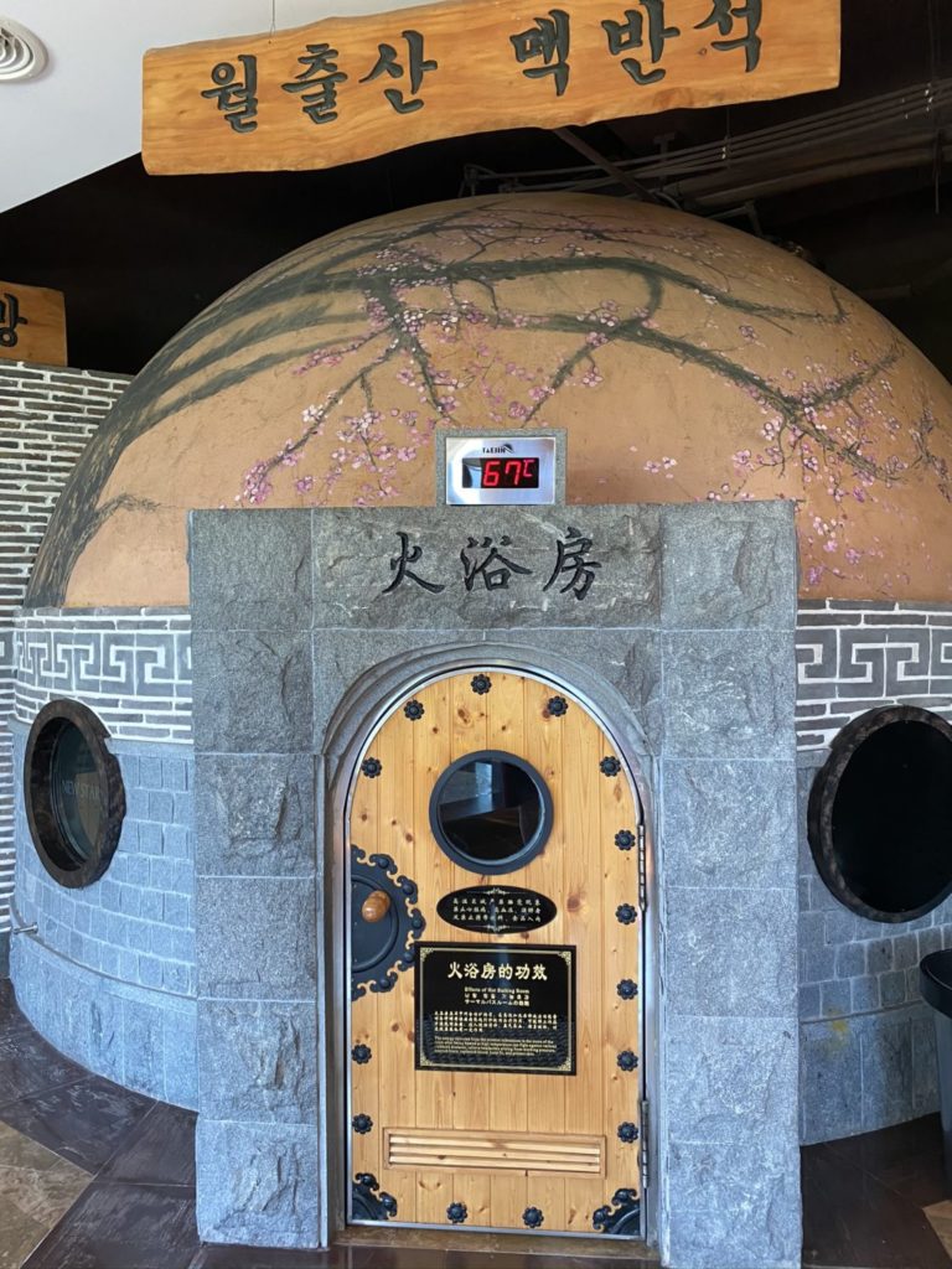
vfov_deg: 67.3
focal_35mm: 26
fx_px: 953
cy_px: 634
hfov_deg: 53.1
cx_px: 476
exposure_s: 1/60
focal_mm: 4.25
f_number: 1.8
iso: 250
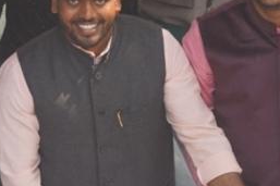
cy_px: 228
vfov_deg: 3.8
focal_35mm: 359
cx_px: 141
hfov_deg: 5.7
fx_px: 2790
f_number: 5.6
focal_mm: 60
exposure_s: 1/160
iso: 400
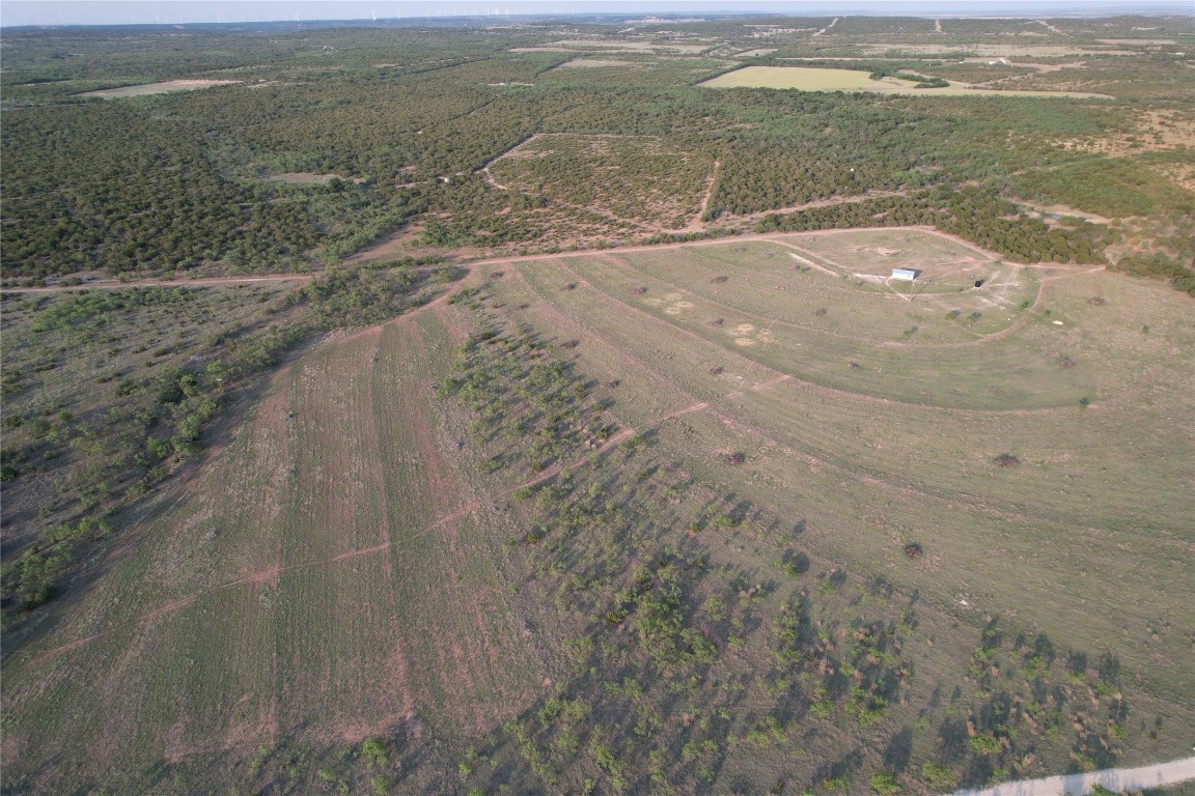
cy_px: 398
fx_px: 730
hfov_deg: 78.6
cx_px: 598
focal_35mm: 22
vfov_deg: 57.2
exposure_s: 1/500
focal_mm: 8.38
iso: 100
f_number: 2.8
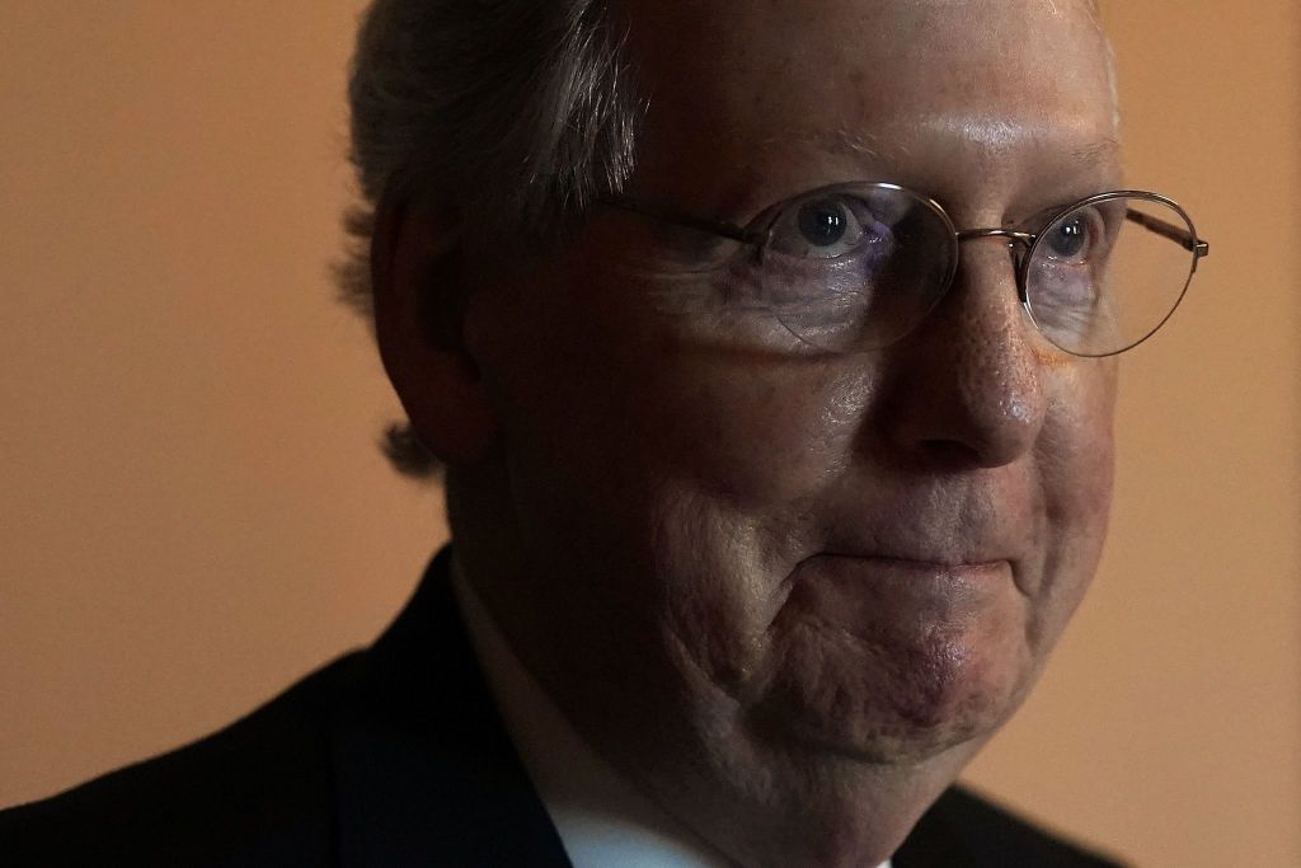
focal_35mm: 50
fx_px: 1807
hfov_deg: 39.6
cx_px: 650
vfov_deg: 27.0
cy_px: 434
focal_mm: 50
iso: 4000
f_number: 2
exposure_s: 1/2500
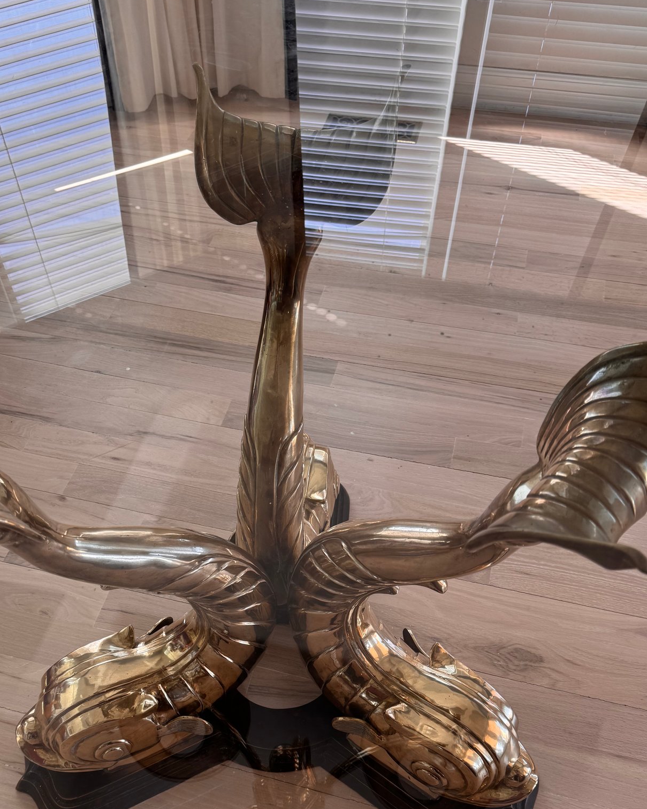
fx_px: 742
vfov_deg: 56.2
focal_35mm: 31
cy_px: 528
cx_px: 264
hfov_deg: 46.9
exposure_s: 1/121
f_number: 1.78
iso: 64
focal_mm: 6.76
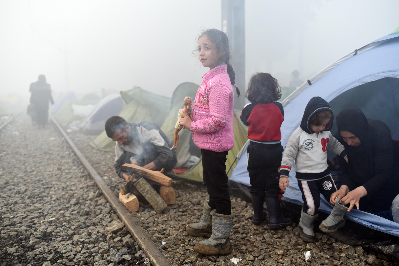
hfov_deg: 54.4
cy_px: 133
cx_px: 200
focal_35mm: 35
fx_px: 388
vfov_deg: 37.9
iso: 250
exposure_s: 1/500
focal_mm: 35
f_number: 2.5
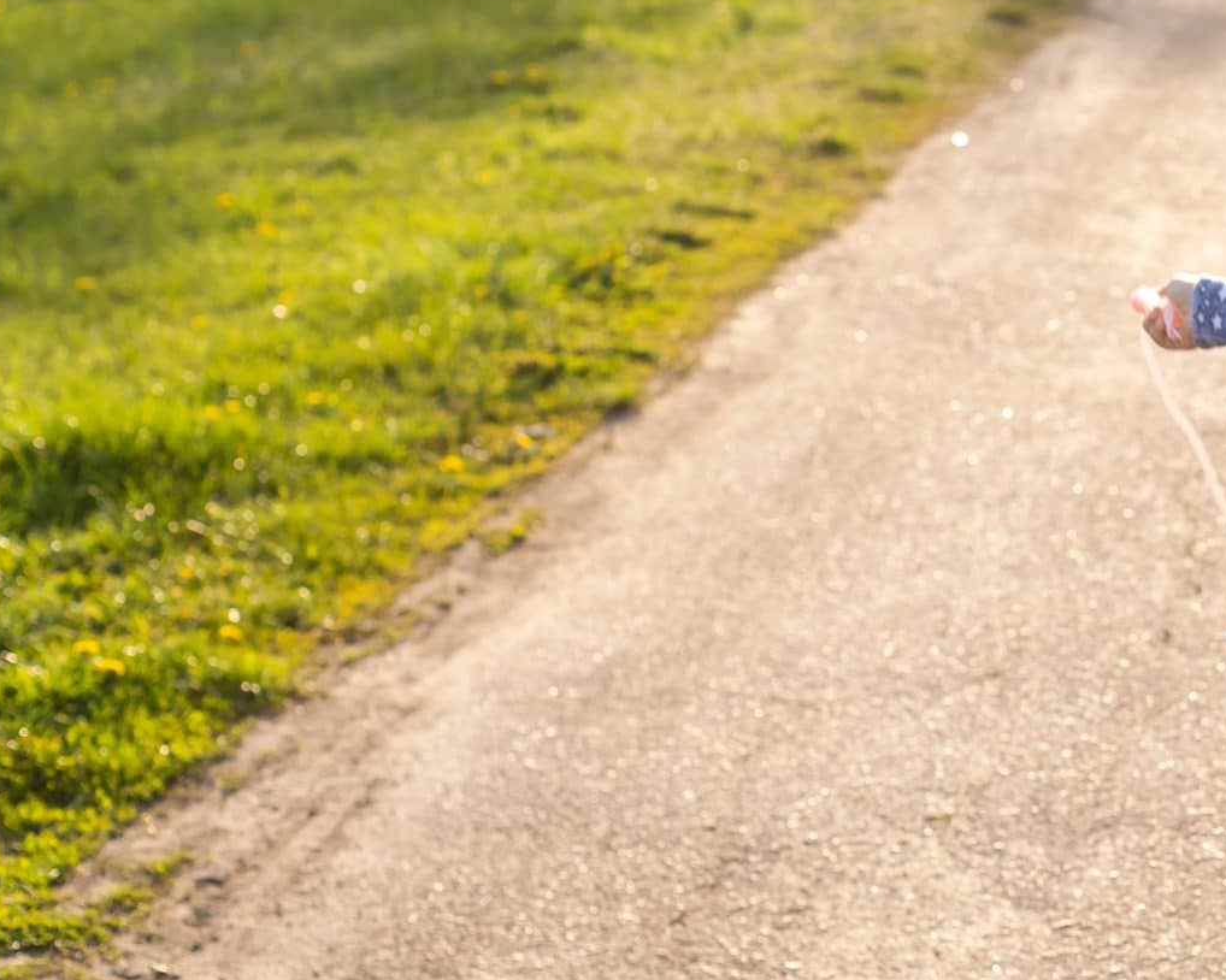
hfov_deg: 15.8
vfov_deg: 13.1
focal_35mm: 118
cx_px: 1415
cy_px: 507
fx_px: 4281
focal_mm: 50
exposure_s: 1/640
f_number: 4
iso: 100
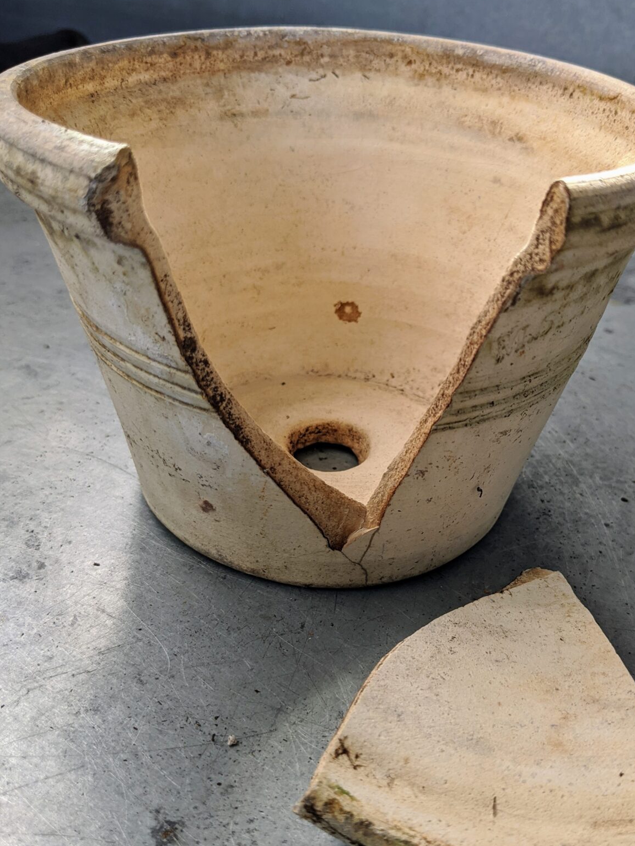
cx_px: 369
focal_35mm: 36
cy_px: 468
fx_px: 881
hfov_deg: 39.5
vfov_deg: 51.3
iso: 56
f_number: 1.73
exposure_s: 1/110
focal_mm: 4.38
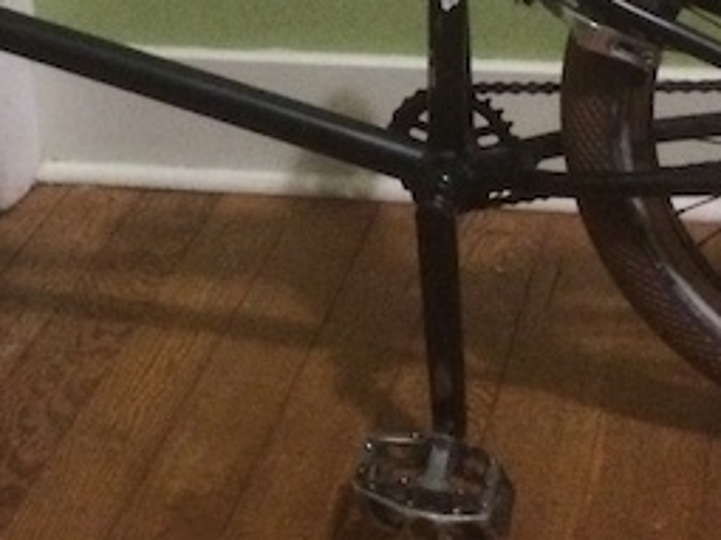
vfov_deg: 15.4
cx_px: 124
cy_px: -172
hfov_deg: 21.2
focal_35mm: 91
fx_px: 1895
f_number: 2.2
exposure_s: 1/15
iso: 640
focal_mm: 4.15
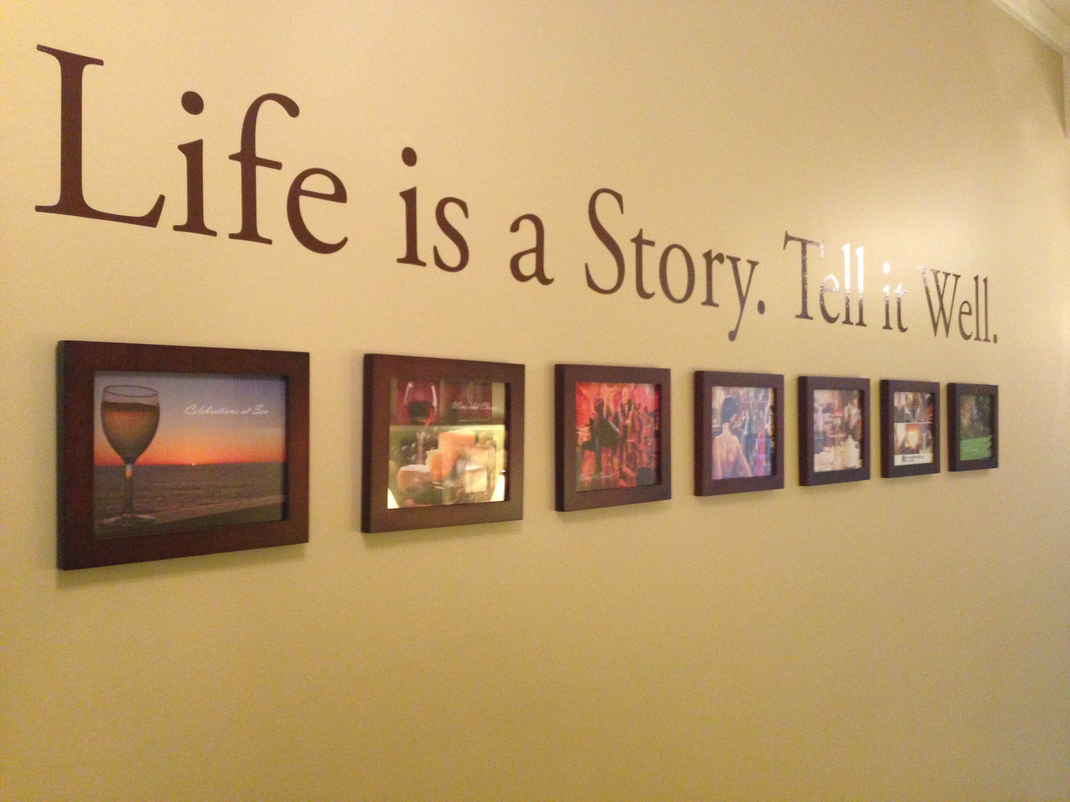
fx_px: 1020
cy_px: 401
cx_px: 535
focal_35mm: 33
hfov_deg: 55.4
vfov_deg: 42.9
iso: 320
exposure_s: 1/15
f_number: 2.4
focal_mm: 4.12
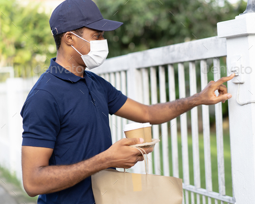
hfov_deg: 28.3
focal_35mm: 67
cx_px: 141
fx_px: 506
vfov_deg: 22.8
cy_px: 96
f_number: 2
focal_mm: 55
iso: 125
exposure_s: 1/320
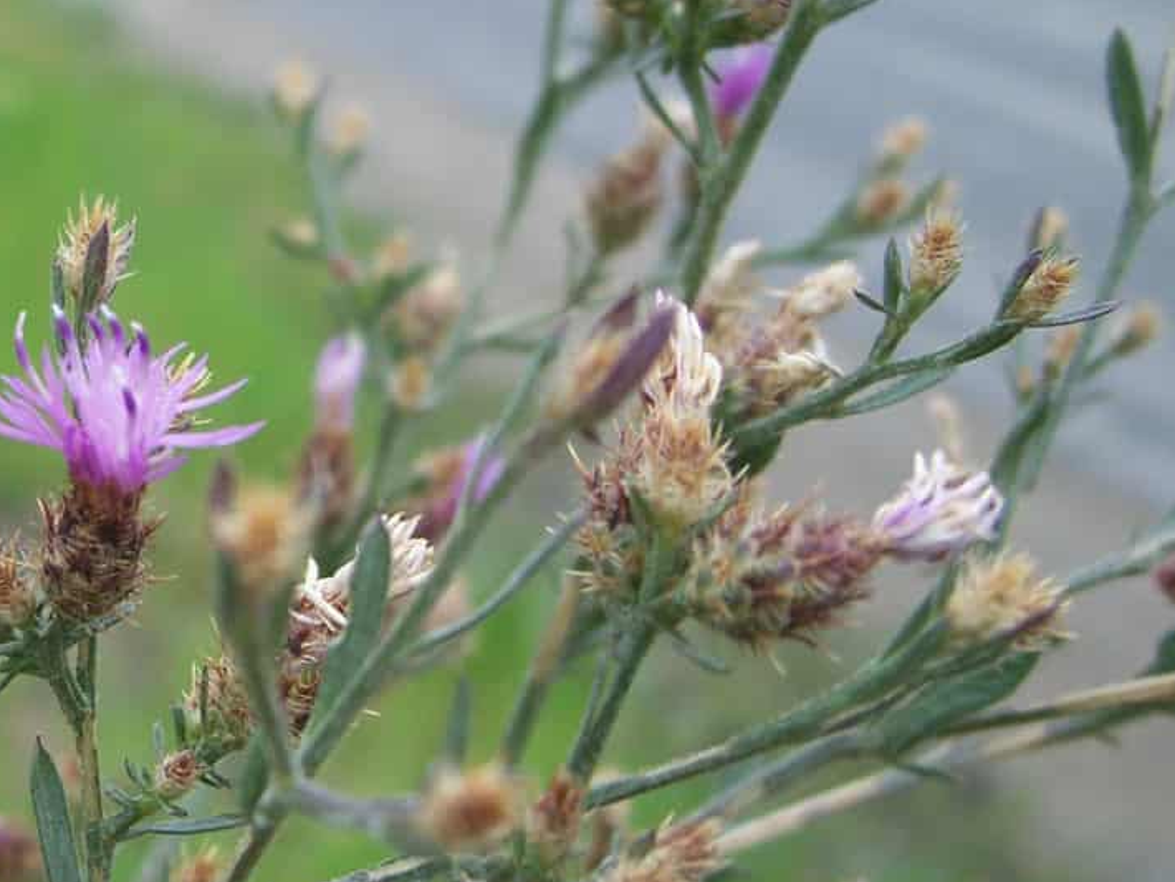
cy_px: 472
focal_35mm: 80
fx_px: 2716
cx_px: 10
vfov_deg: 18.4
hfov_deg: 23.4
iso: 64
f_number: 2.8
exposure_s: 1/200
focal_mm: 7.8
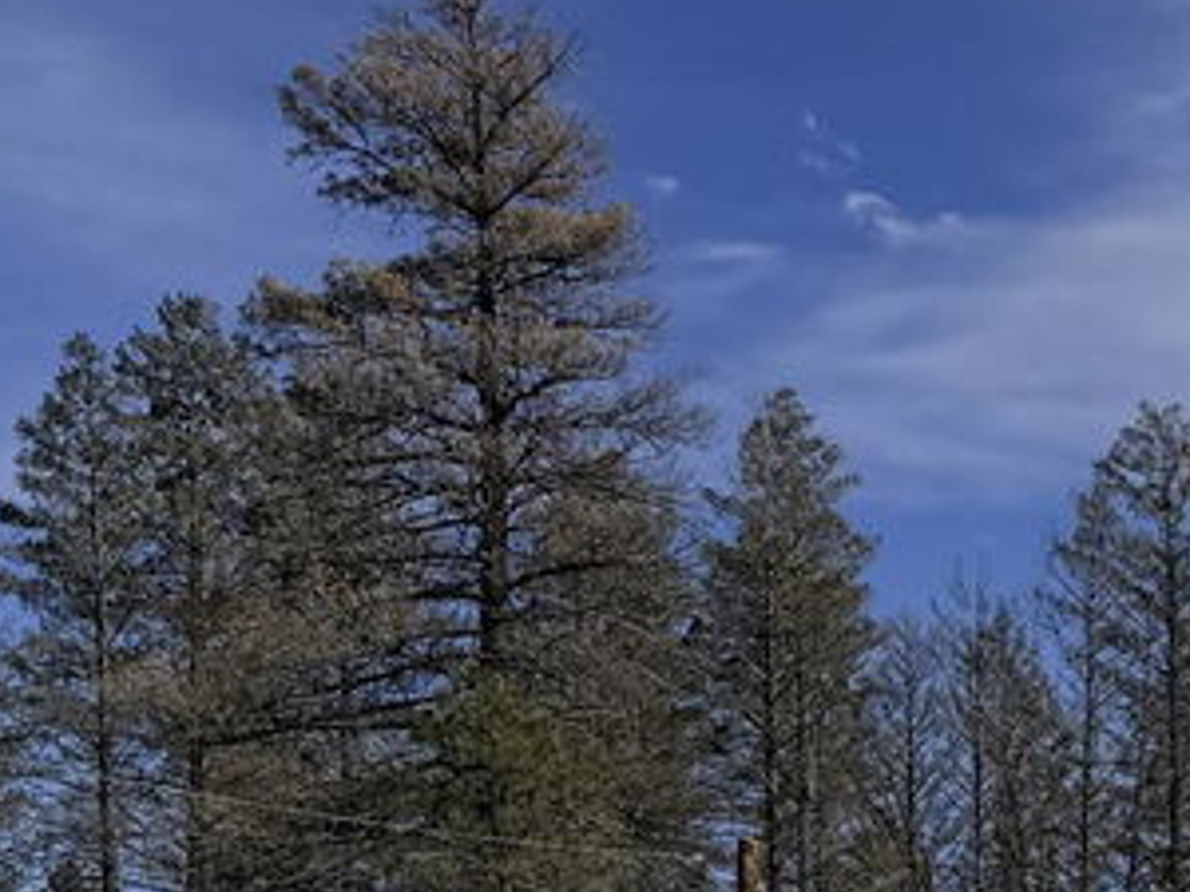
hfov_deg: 15.2
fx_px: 4400
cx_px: 1091
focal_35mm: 128
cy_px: 1185
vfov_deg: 11.3
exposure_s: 1/14286
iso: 80
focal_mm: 6.76
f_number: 1.78
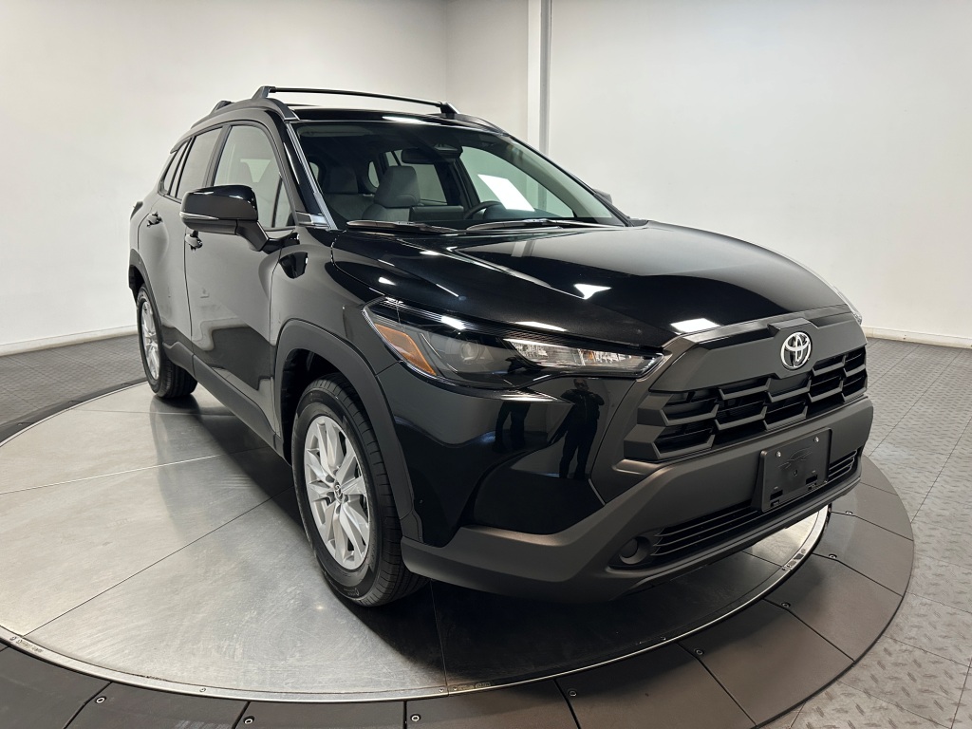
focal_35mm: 24
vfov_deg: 56.8
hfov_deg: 71.6
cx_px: 486
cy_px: 364
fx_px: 674
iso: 320
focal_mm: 6.86
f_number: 1.78
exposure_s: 1/60
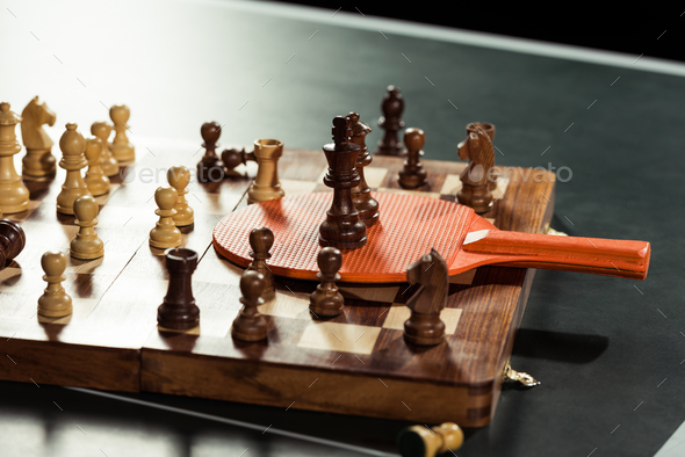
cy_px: 228
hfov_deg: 14.1
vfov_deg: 9.5
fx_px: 2760
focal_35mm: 145
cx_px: 342
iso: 100
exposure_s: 1/200
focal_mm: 145
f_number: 6.3
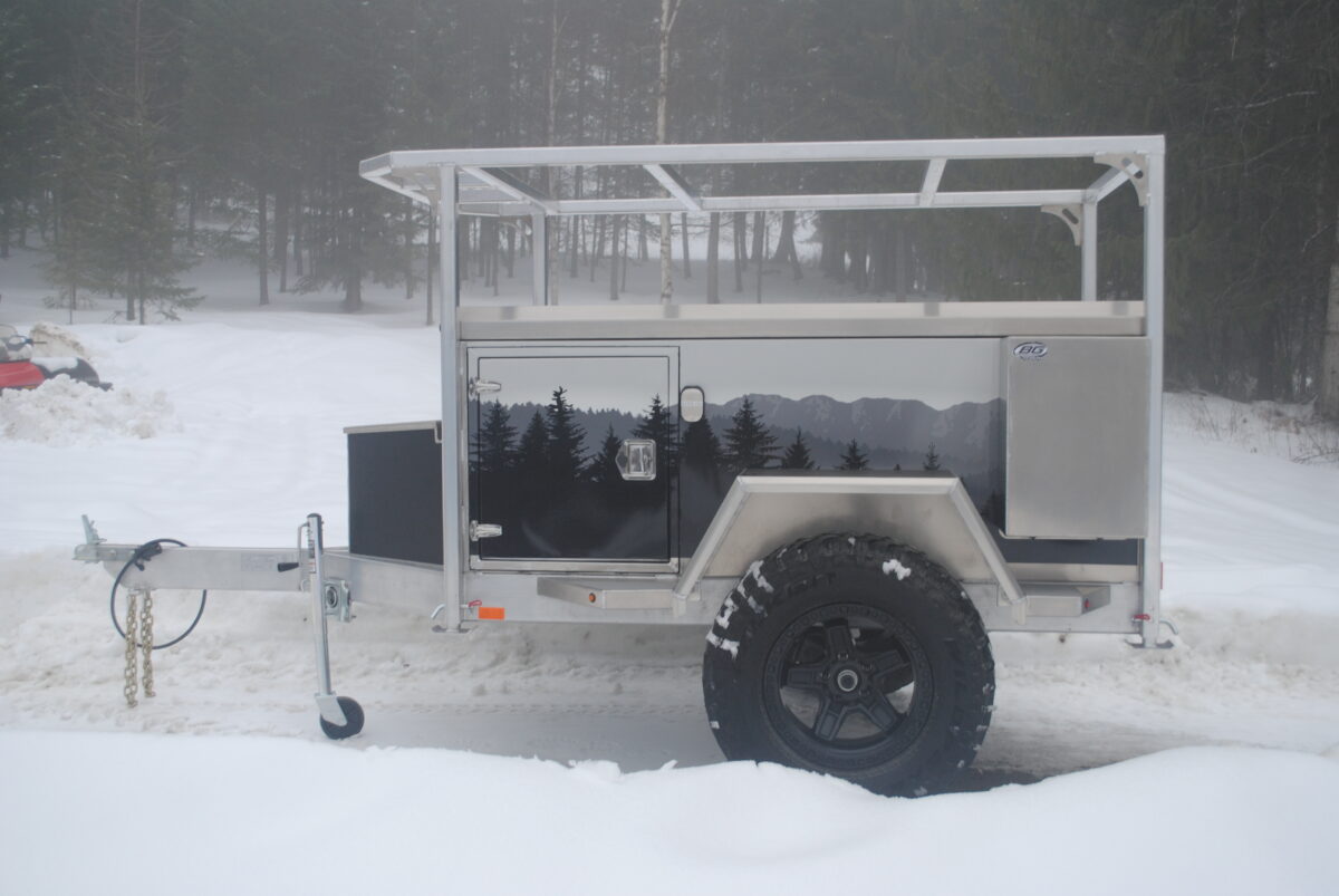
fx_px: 1452
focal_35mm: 39
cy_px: 448
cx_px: 670
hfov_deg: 49.5
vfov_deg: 34.3
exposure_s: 1/100
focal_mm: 26
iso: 200
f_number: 5
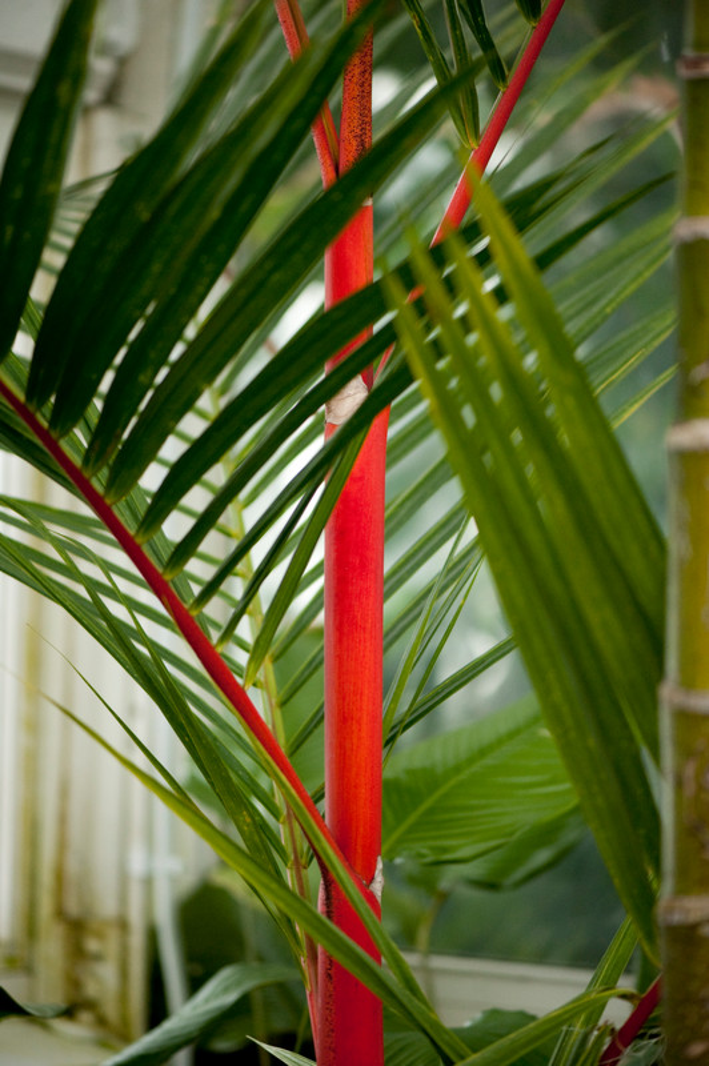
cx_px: 354
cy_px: 533
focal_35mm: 105
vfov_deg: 19.5
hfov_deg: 13.0
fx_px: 3107
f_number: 3
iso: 800
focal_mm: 105
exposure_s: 1/160
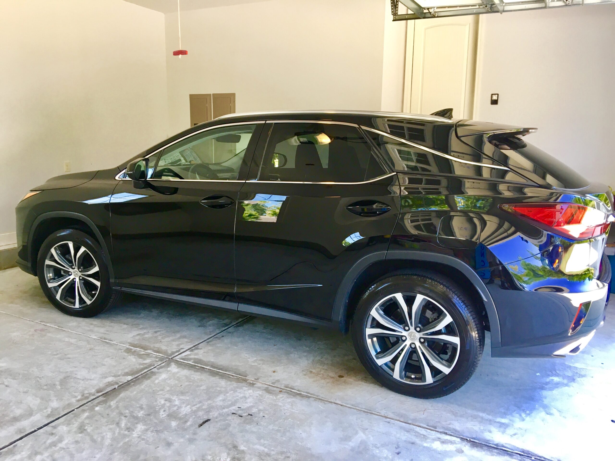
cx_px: 308
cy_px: 230
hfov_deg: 61.7
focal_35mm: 29
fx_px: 515
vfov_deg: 48.2
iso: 32
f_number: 2.2
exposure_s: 1/40
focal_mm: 4.15
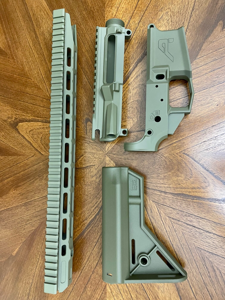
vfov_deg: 67.3
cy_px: 150
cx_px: 112
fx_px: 225
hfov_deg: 53.1
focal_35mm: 26
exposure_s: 1/40
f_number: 1.6
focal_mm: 4.2
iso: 640
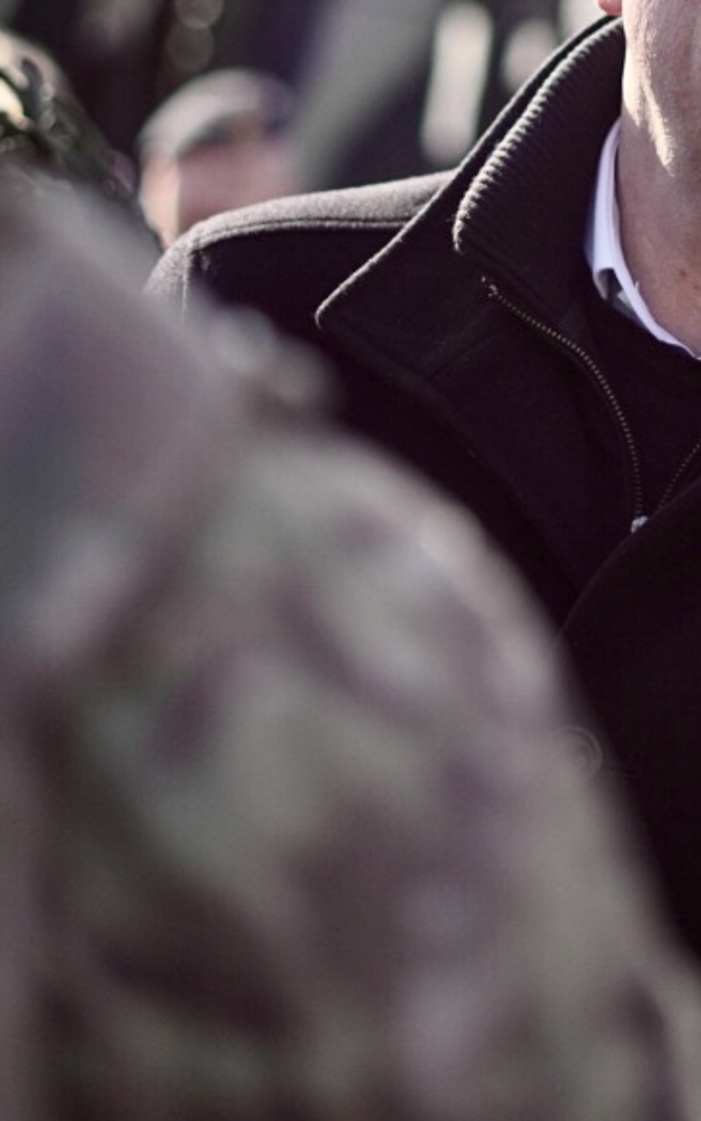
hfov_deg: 9.2
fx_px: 4336
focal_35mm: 142
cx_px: 691
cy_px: 97
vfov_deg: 14.6
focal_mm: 50
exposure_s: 1/8000
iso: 320
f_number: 1.8
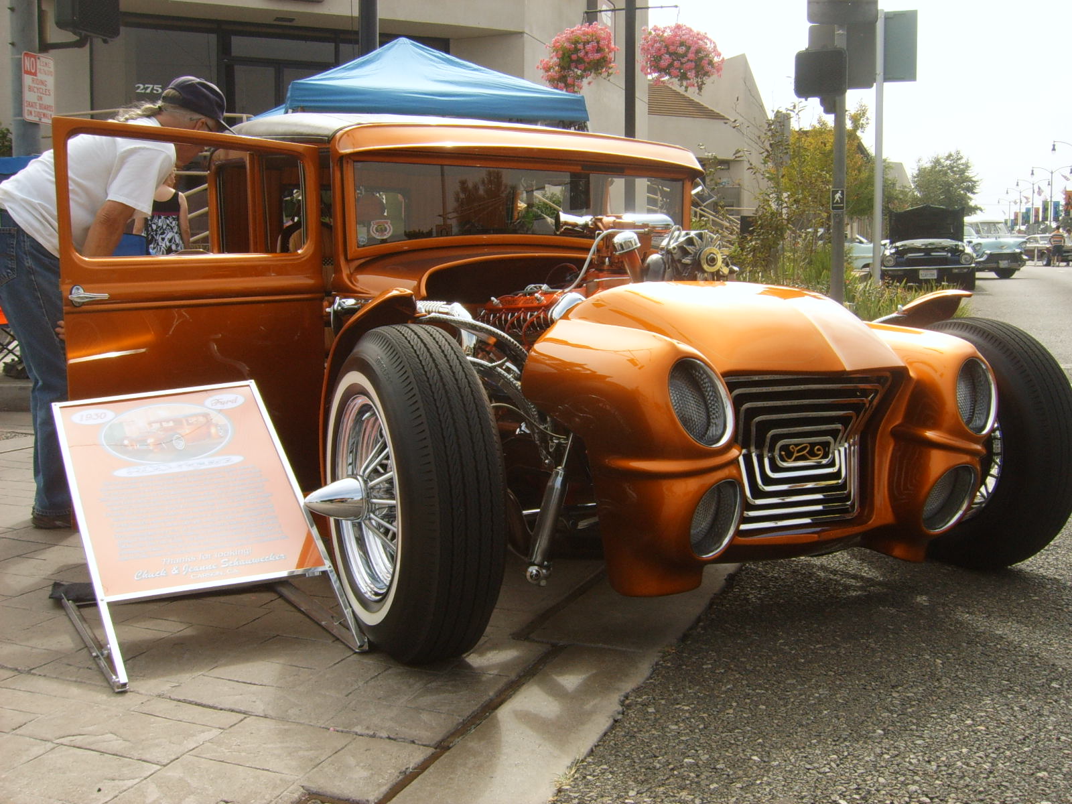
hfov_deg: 52.6
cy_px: 402
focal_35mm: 35
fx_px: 1084
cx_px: 536
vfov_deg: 40.7
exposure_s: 1/250
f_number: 5.8
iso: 50
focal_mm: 5.8
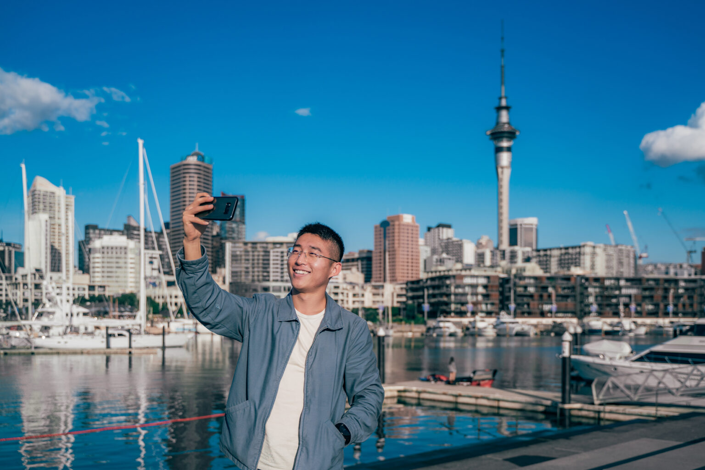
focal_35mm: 34
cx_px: 352
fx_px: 666
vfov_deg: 38.9
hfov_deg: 55.8
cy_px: 235
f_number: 2.8
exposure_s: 1/4000
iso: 100
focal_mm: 34
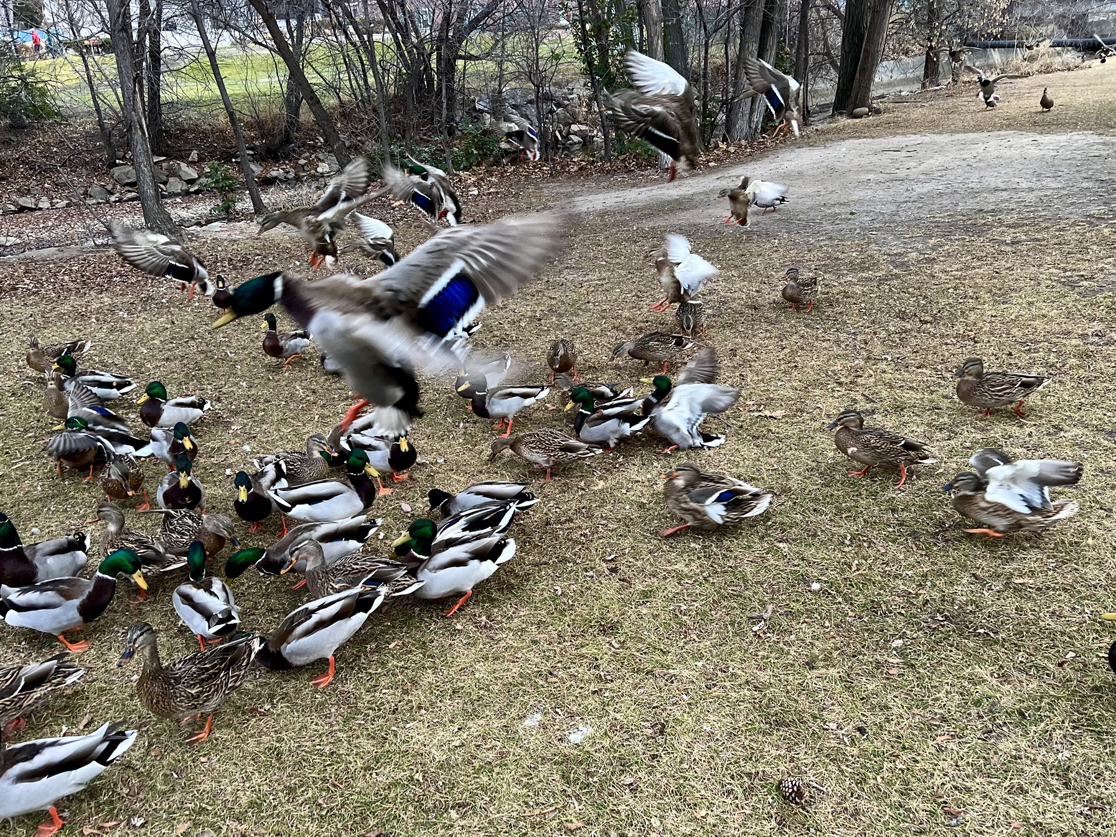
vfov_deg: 48.2
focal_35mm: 29
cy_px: 451
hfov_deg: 61.7
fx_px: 935
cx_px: 551
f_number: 1.5
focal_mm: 5.7
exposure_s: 1/121
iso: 100
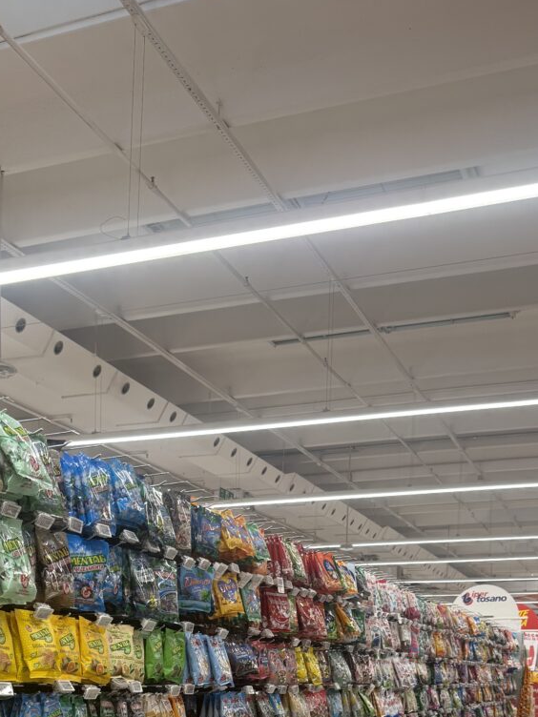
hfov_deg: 29.5
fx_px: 1015
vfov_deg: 35.1
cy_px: 724
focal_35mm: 49
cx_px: 176
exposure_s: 1/100
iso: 100
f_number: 1.78
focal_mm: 6.76
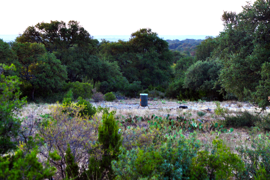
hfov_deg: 13.1
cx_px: 135
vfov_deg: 8.7
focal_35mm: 158
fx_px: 1180
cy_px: 90
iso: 800
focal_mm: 105
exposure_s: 1/60
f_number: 8
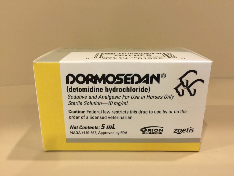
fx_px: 196
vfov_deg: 48.2
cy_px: 88
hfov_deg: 61.7
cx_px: 117
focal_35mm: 29
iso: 125
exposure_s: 1/15
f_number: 2.2
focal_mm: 4.15
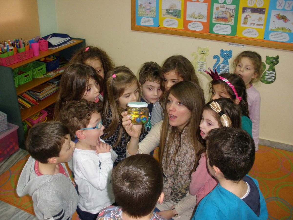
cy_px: 110
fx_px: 305
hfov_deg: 51.4
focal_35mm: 36
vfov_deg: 39.7
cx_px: 146
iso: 160
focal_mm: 6.3
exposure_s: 1/30
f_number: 3.5
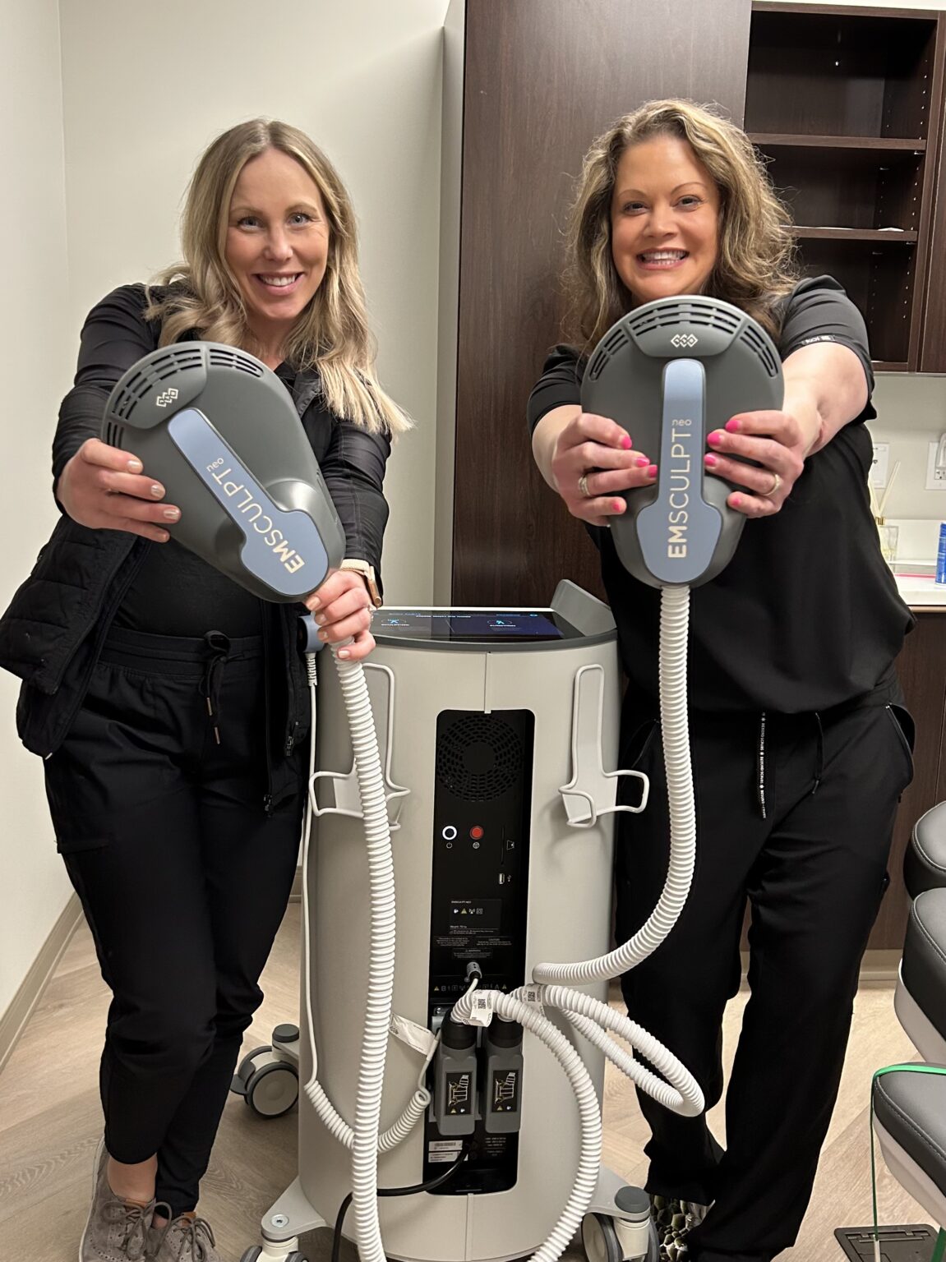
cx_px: 473
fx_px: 948
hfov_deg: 53.0
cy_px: 631
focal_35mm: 26
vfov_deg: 67.3
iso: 160
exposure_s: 1/60
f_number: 1.5
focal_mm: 5.7
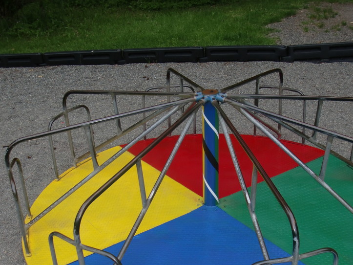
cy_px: 180
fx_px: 520
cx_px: 203
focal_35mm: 51
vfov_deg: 28.3
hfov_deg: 37.4
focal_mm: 6.3
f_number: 2.8
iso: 80
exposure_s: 1/60
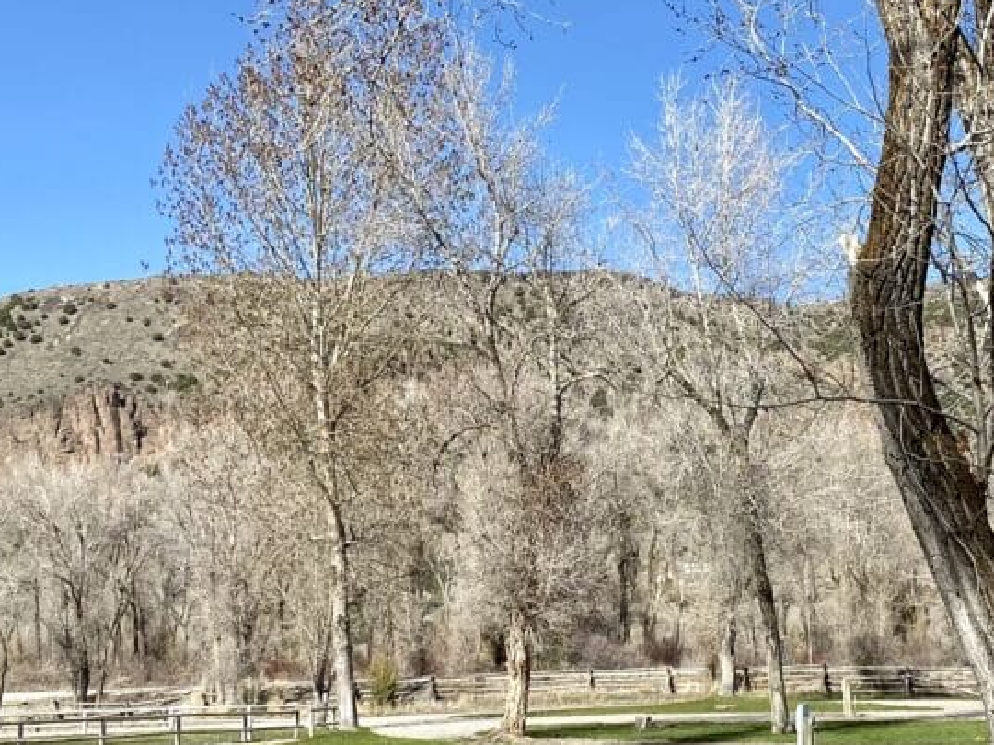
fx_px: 2125
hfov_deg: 25.9
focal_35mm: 74
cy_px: 366
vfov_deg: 19.9
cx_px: 768
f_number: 1.8
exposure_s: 1/2463
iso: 32
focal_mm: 4.25
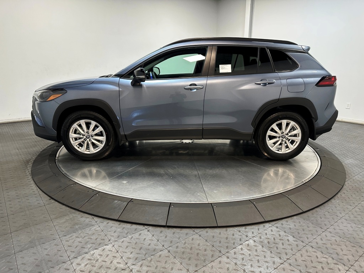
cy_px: 136
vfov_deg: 56.8
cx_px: 182
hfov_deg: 71.6
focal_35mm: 24
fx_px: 252
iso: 400
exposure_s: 1/60
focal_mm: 6.86
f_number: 1.78
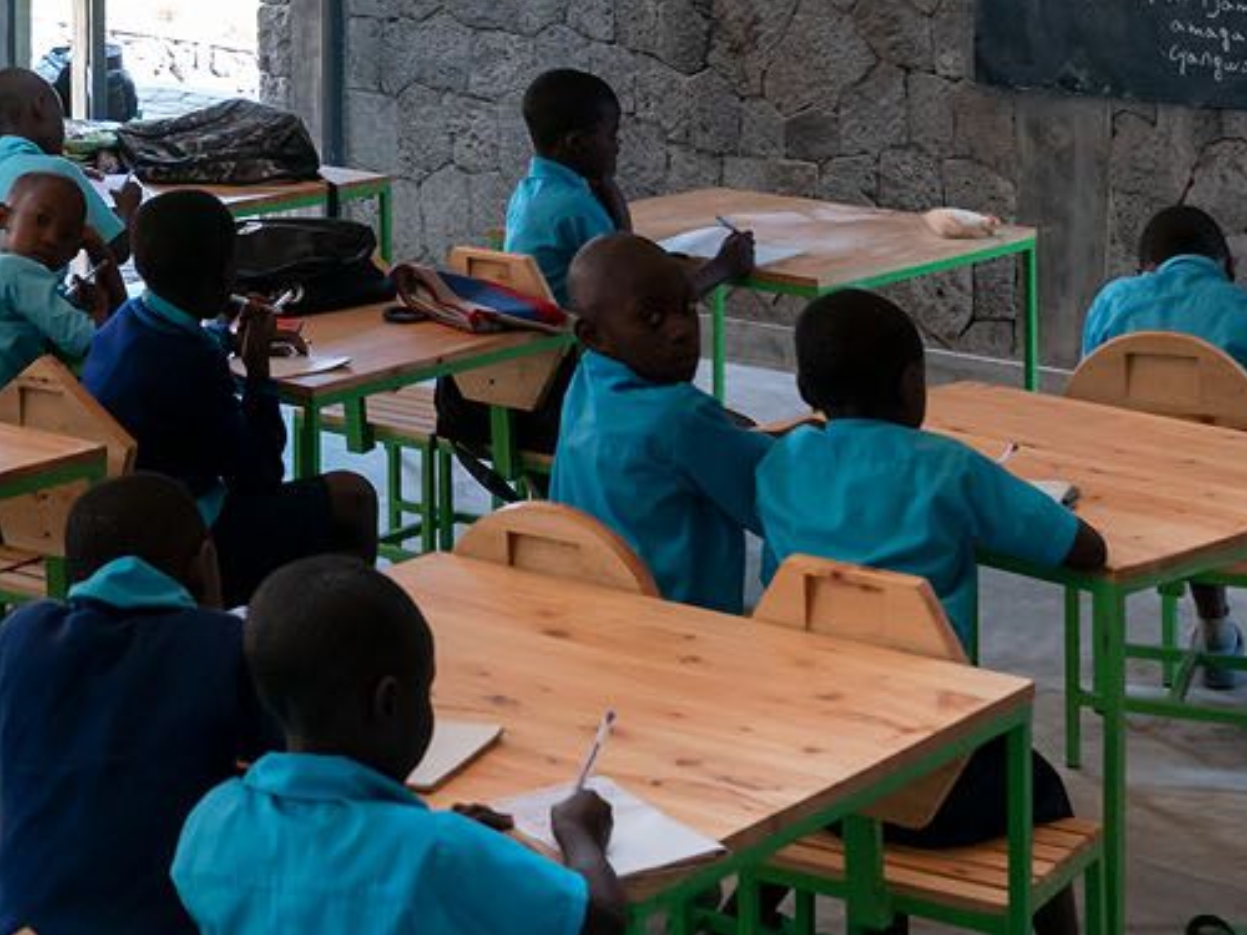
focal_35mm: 83
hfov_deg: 22.9
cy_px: -322
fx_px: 2990
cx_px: 87
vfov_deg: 16.7
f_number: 5
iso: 1250
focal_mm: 24
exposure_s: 1/160
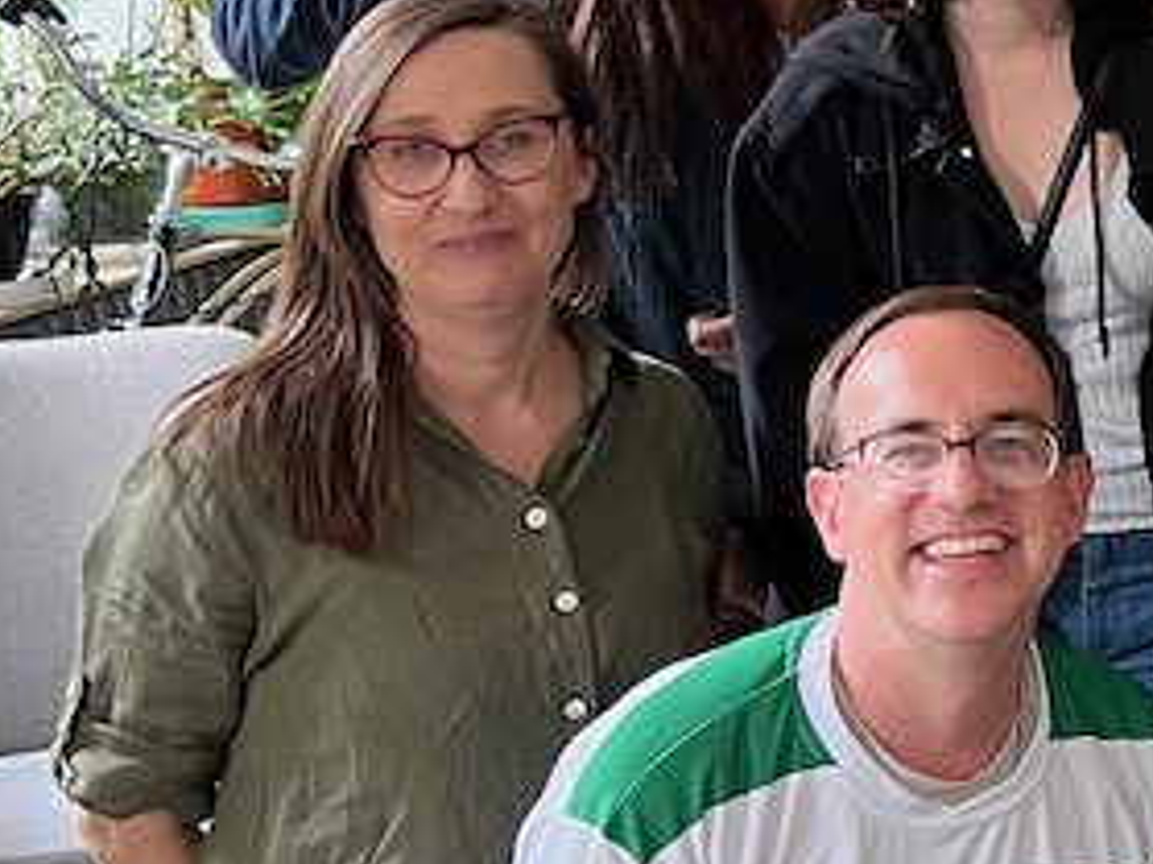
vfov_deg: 13.2
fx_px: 3729
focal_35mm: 112
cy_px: 294
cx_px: 1901
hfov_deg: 15.7
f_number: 1.5
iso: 125
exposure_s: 1/93
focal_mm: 5.7
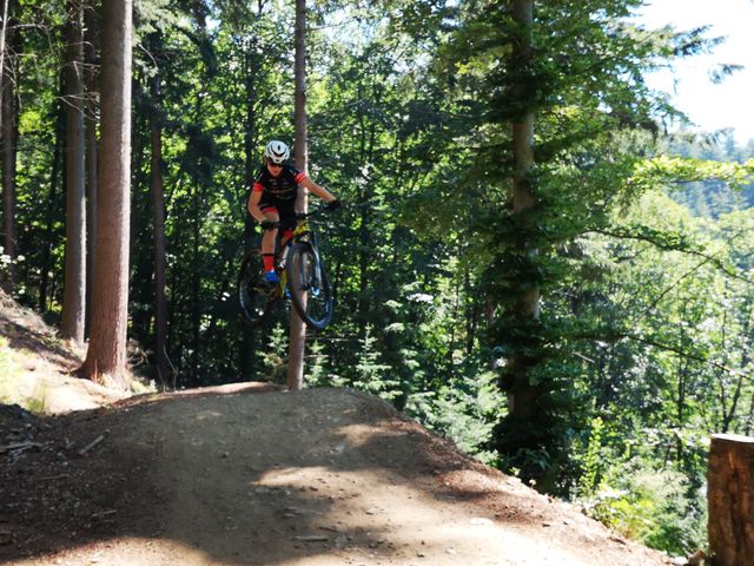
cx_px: 377
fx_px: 1111
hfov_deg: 37.5
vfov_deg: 28.6
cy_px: 283
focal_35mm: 51
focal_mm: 3.95
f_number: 1.8
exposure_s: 1/900
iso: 160
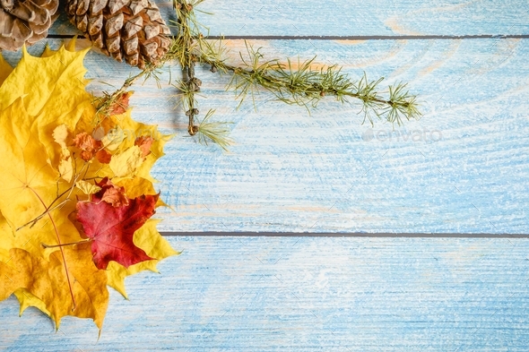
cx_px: 264
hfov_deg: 39.6
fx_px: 734
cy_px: 176
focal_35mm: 50
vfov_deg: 27.0
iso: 800
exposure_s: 1/100
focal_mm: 50
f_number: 6.3
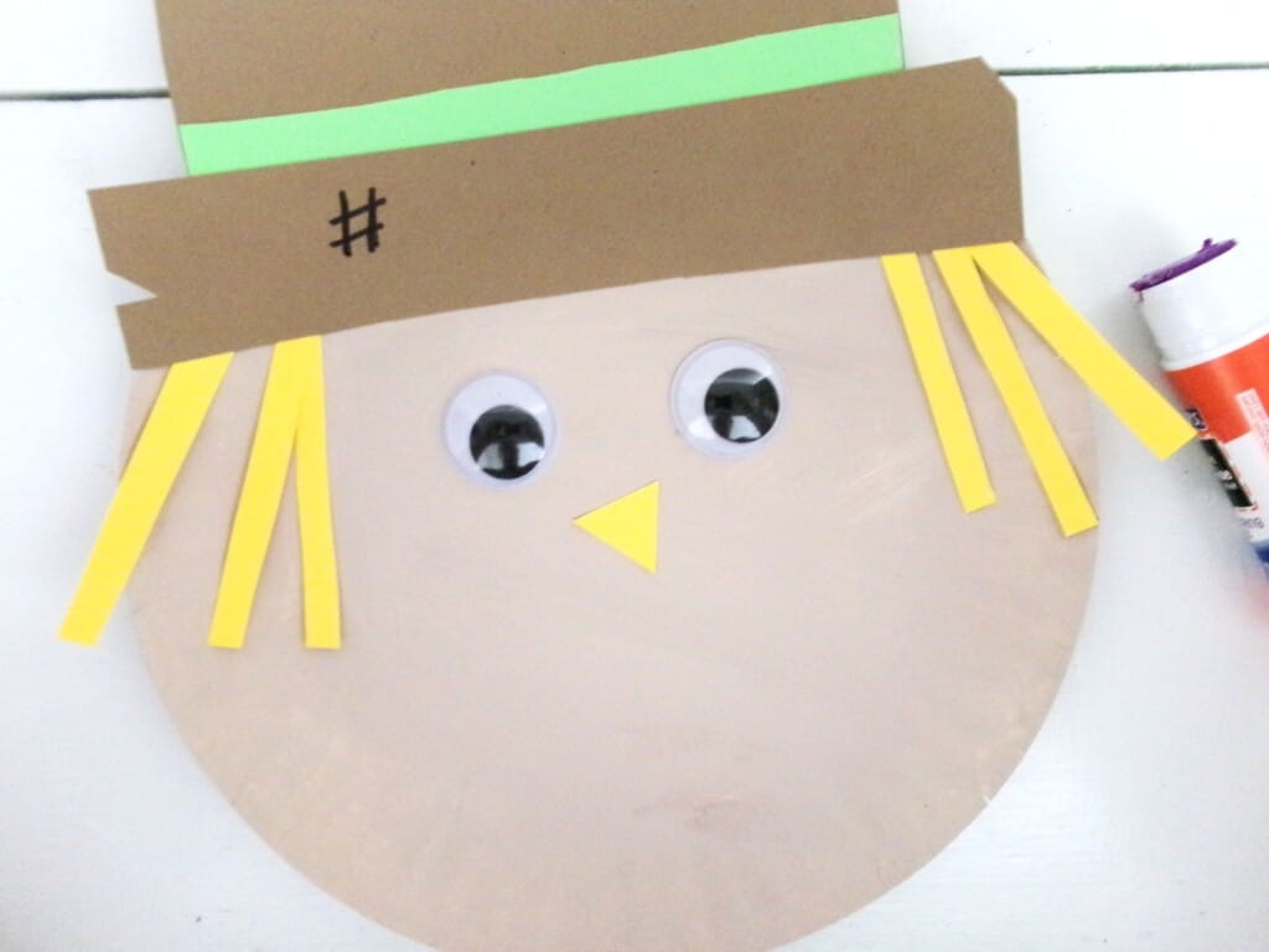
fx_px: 1026
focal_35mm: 28
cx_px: 634
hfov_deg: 63.4
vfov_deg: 49.7
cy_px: 476
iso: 800
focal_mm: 5.1
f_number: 3.9
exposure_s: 1/7
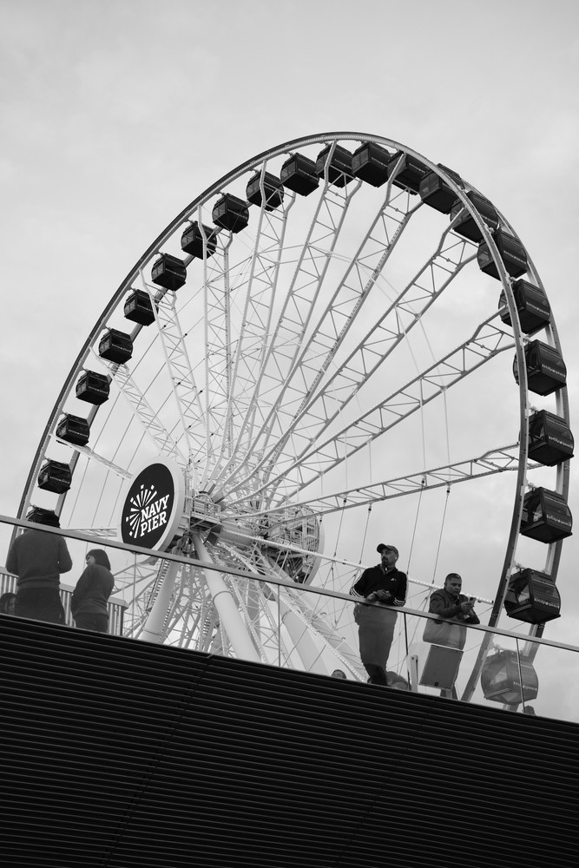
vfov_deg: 39.6
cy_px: 434
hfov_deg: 27.0
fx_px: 1206
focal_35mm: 50
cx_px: 290
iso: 125
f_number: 2.8
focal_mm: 33
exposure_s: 1/100
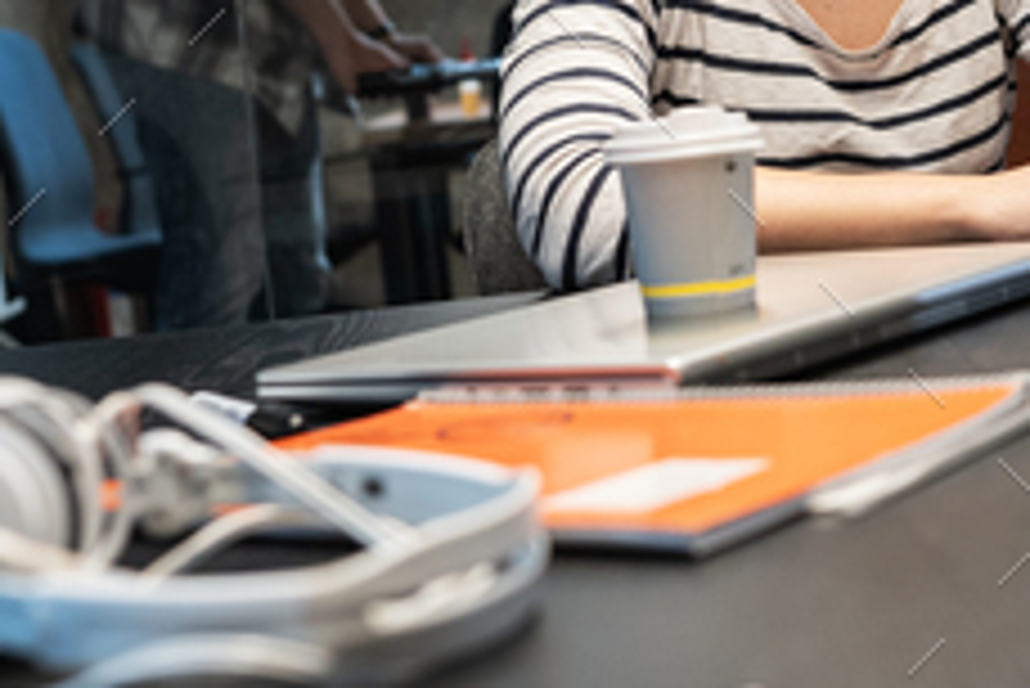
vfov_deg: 15.0
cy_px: 56
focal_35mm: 90
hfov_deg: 21.8
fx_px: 2577
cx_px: 1039
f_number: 2.8
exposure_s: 1/160
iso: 1000
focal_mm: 35
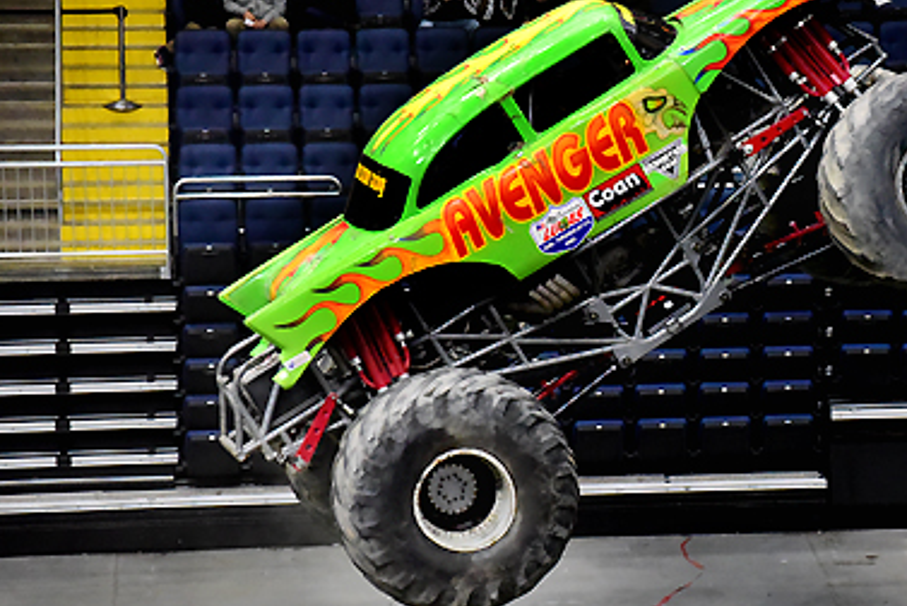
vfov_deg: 5.6
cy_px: 287
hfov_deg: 8.4
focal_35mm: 245
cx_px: 777
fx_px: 6177
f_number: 4.8
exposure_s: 1/1250
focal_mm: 140
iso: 6400
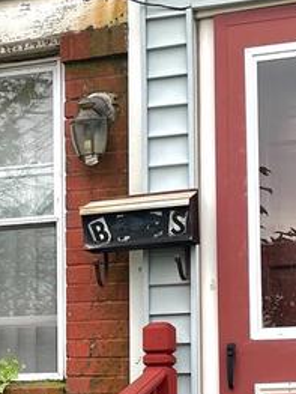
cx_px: 74
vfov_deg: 18.0
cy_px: 362
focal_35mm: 107
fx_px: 1218
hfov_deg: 13.8
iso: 32
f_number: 1.6
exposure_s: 1/235
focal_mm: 4.2
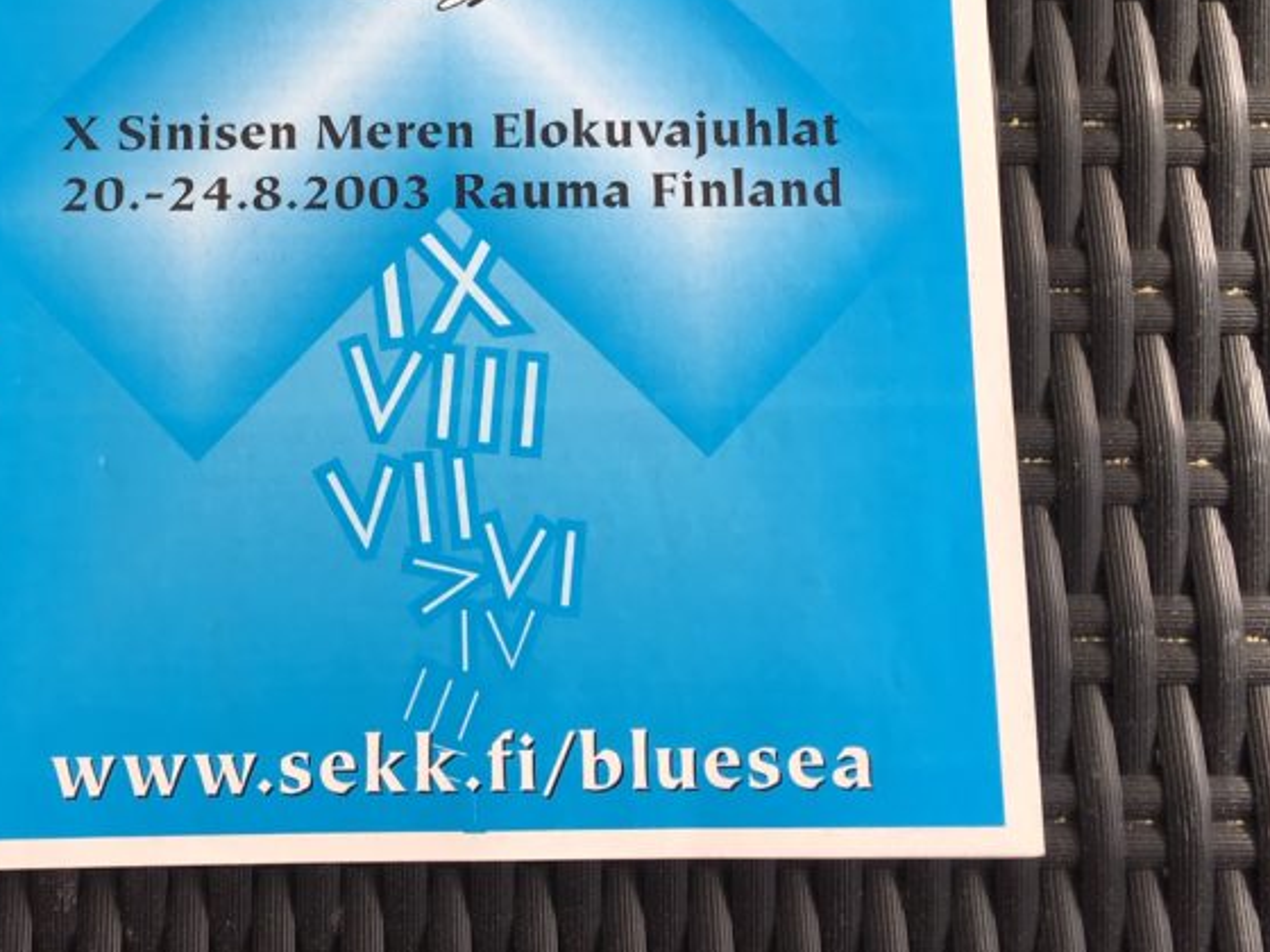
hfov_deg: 35.6
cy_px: 134
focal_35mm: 53
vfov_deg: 26.8
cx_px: 365
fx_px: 1944
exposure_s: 1/409
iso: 25
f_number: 2.2
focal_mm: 4.15
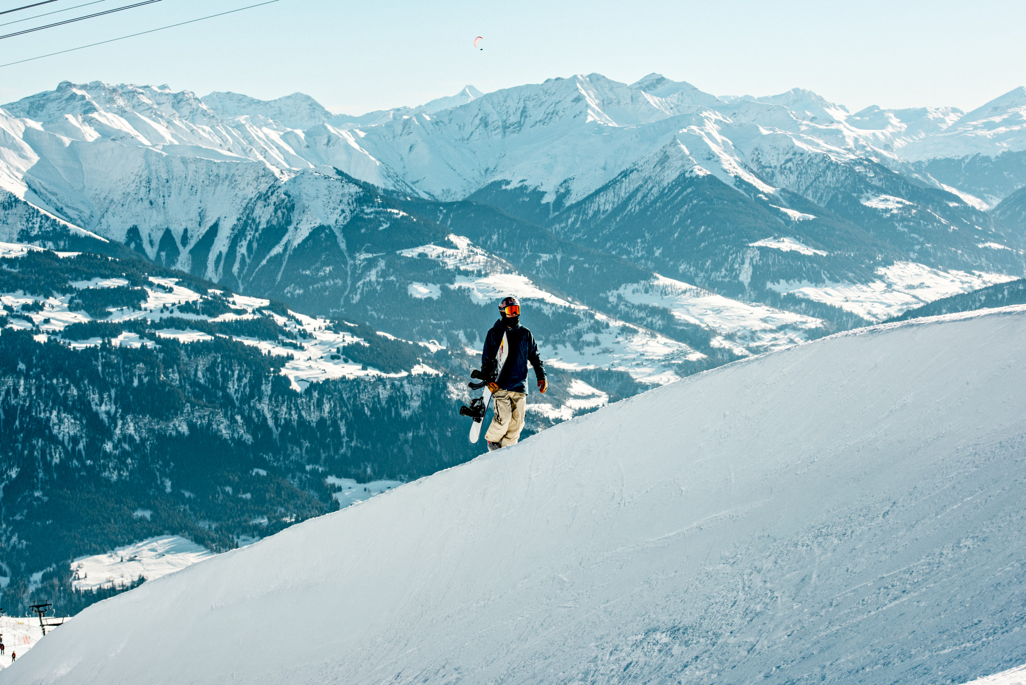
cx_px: 513
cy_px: 342
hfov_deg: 26.0
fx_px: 2223
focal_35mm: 78
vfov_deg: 17.5
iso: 250
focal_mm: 78
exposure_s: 1/640
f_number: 10
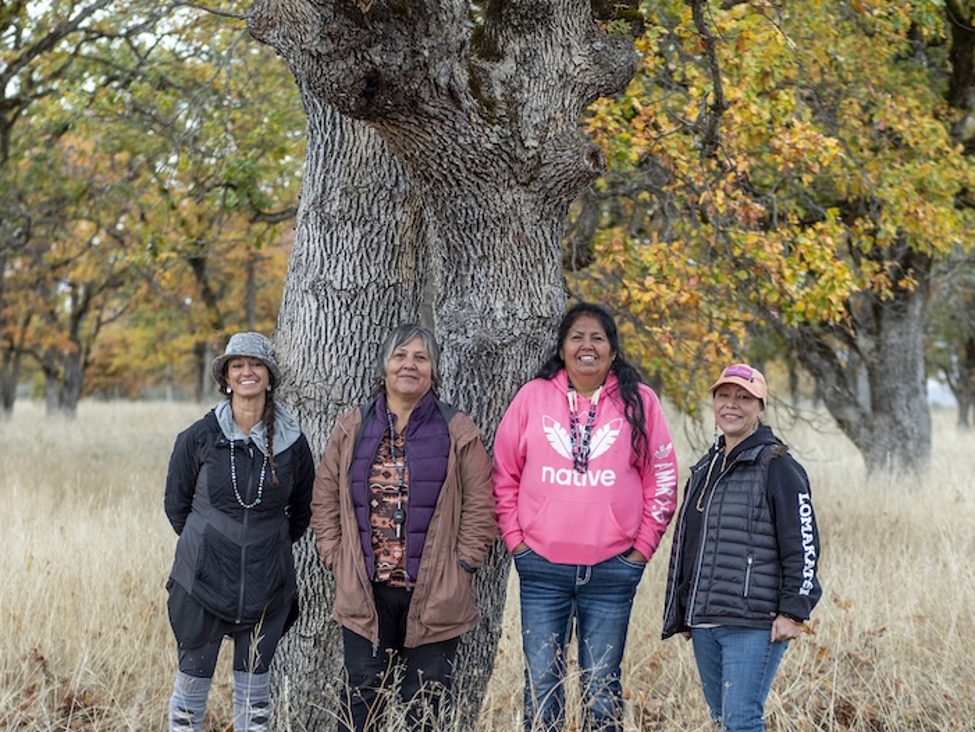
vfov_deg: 14.0
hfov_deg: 18.5
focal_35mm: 106
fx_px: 2986
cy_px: 422
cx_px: 465
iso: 200
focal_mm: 43
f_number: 2
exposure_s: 1/400
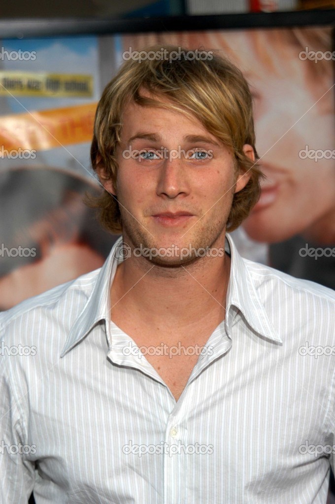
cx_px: 168
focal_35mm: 120
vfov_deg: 17.1
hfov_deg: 11.4
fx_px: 1678
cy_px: 252
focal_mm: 80
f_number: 6.7
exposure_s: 1/180
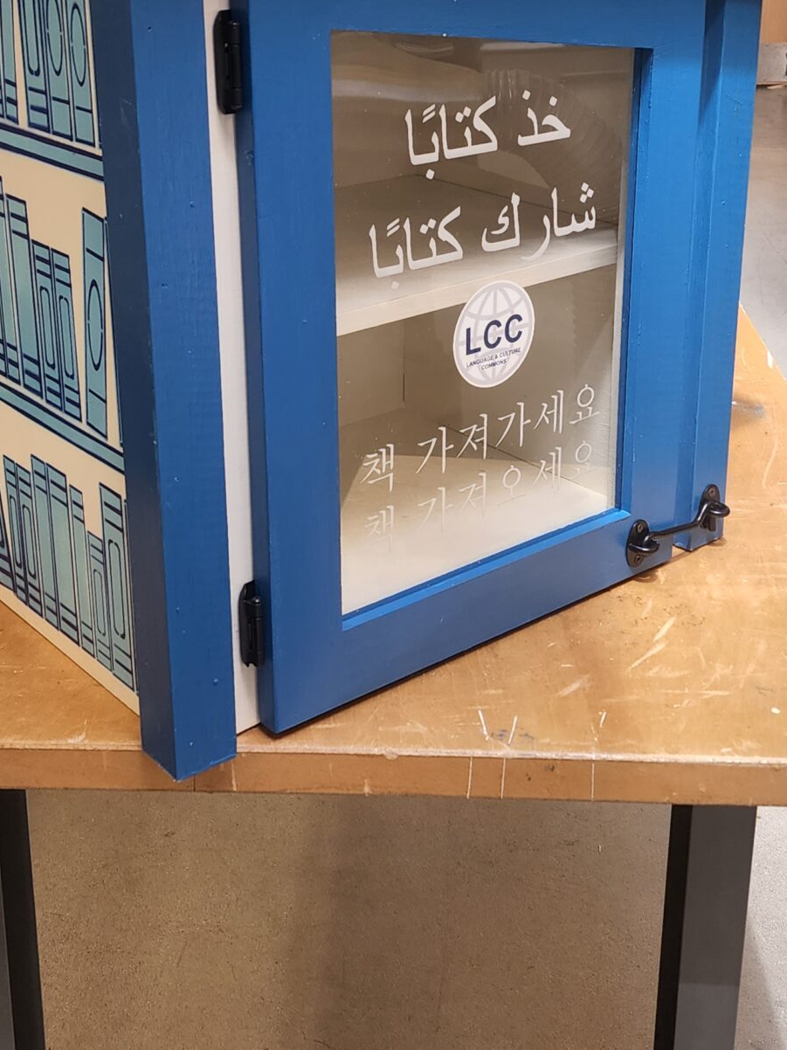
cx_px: 385
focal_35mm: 49
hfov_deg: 29.7
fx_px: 1486
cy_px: 320
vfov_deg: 38.3
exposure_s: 1/180
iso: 160
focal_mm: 6.4
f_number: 1.8
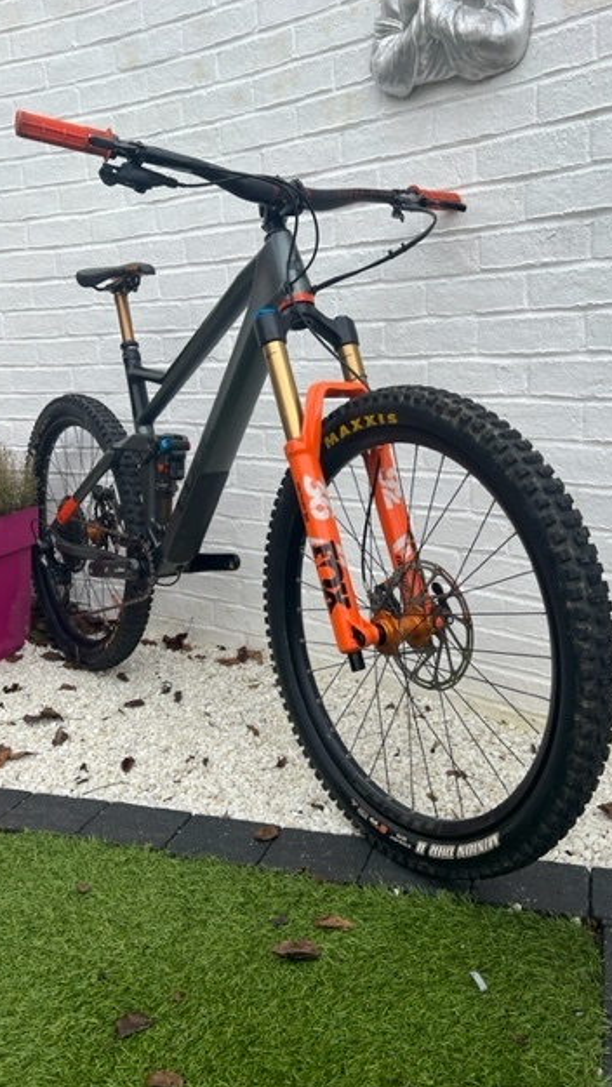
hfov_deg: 40.2
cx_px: 315
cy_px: 546
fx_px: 836
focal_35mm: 29
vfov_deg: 66.0
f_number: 1.5
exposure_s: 1/121
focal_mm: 5.7
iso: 32
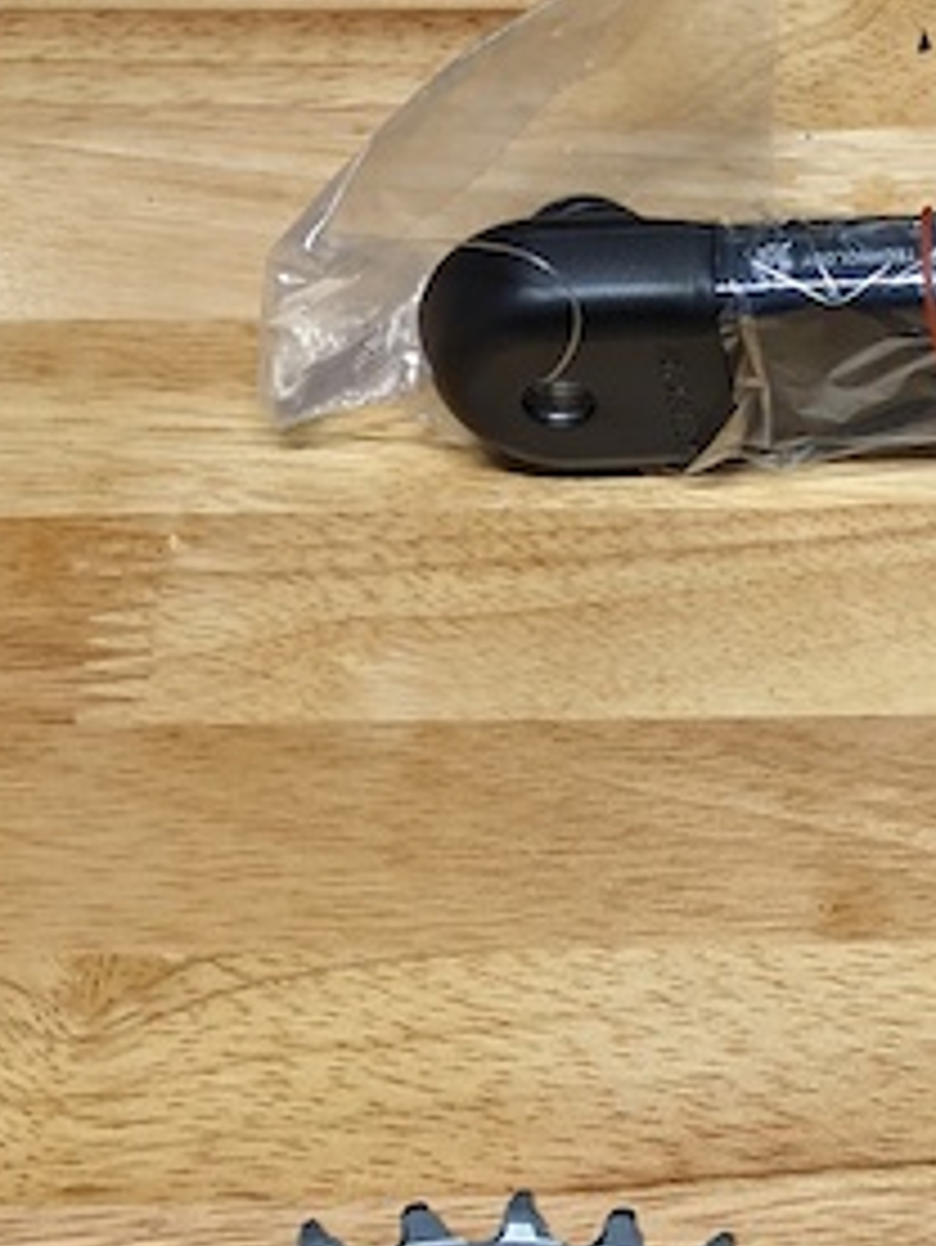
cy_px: 1116
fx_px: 2810
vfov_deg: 24.3
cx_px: 994
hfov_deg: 18.3
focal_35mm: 78
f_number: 1.73
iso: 62
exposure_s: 1/39.8
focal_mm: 4.38
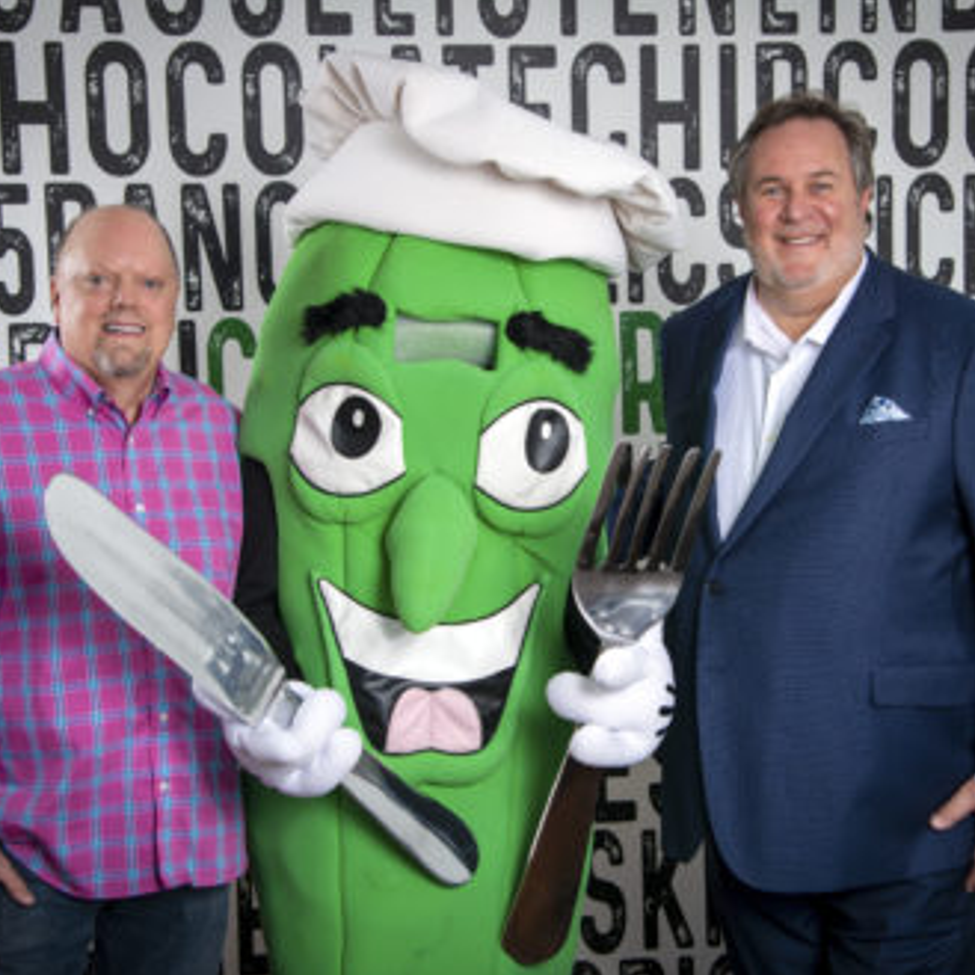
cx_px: 507
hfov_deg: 27.7
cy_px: 486
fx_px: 1976
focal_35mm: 62
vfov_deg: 27.7
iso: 125
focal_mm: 48
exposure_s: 1/50
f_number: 5
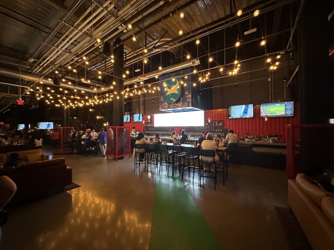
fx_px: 135
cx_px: 167
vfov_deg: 85.7
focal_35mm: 14
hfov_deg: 102.1
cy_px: 125
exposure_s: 1/60
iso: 1000
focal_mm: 2.22
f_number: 2.2
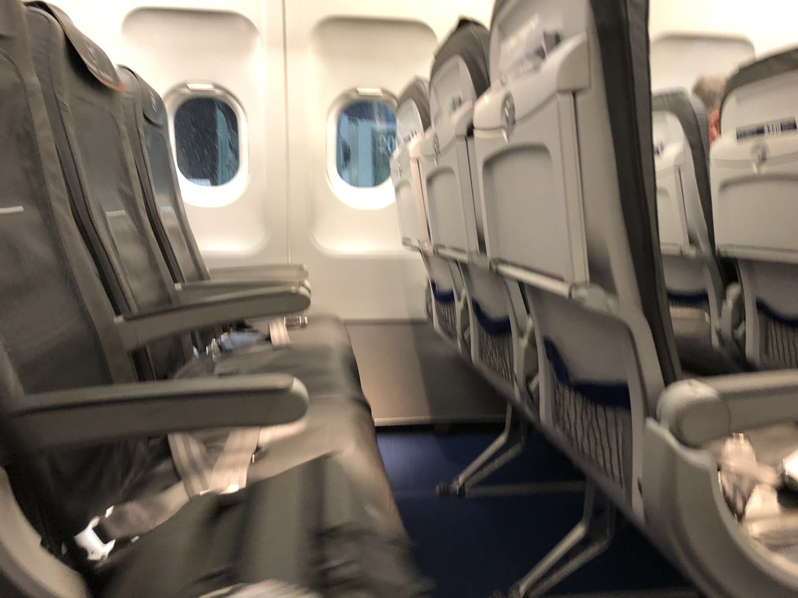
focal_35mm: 28
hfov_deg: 63.4
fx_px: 645
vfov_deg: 49.7
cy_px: 299
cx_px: 399
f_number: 1.8
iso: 100
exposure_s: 1/9
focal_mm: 4
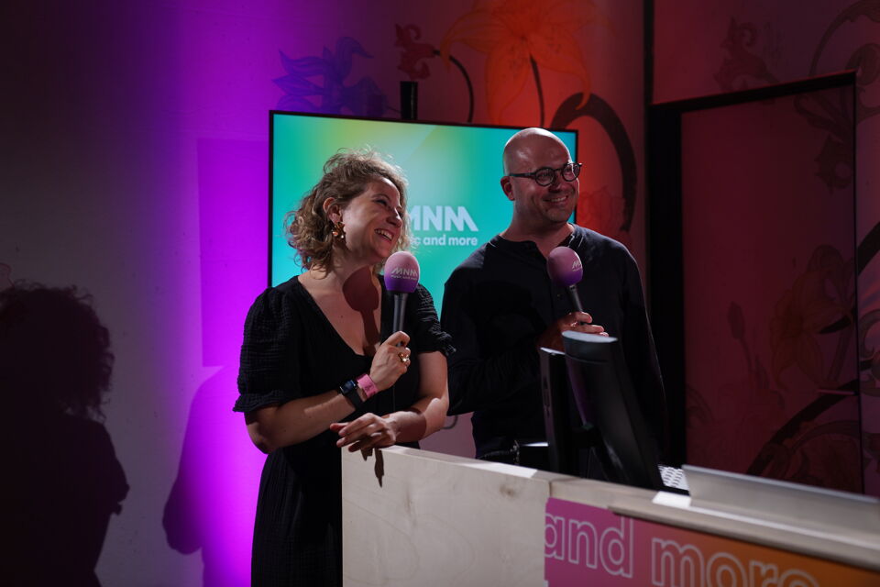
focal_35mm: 57
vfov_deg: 23.8
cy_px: 294
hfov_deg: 35.1
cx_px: 440
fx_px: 1393
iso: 200
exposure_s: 1/100
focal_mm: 57
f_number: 2.8
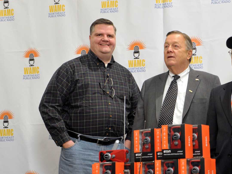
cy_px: 111
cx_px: 193
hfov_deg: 26.1
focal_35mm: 73
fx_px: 489
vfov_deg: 20.1
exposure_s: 1/125
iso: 1600
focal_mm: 40
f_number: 4
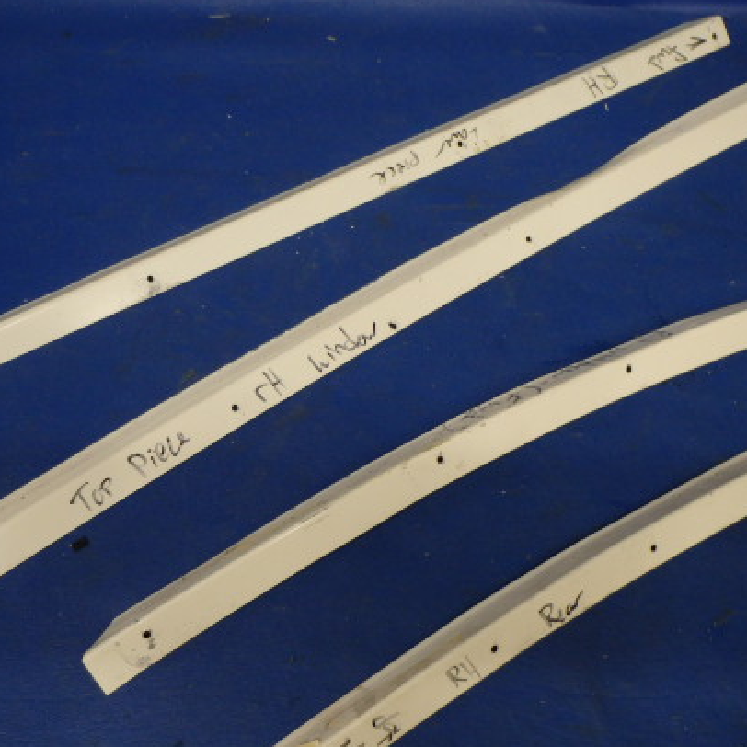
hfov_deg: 42.7
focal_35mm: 39
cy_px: 431
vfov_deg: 42.7
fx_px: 952
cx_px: 315
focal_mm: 5
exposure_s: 1/30
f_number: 3.9
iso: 320
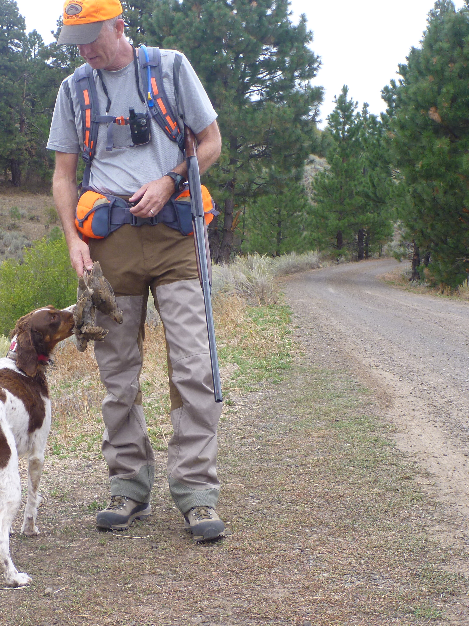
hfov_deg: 23.2
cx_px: 81
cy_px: 314
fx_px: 1120
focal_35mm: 62
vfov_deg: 31.2
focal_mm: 7.8
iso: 100
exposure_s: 1/80
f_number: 4.3
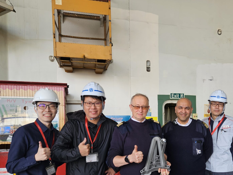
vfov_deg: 40.9
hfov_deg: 53.1
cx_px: 152
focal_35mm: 34
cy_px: 125
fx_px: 229
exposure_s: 1/180
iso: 32
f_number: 1.8
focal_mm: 5.4
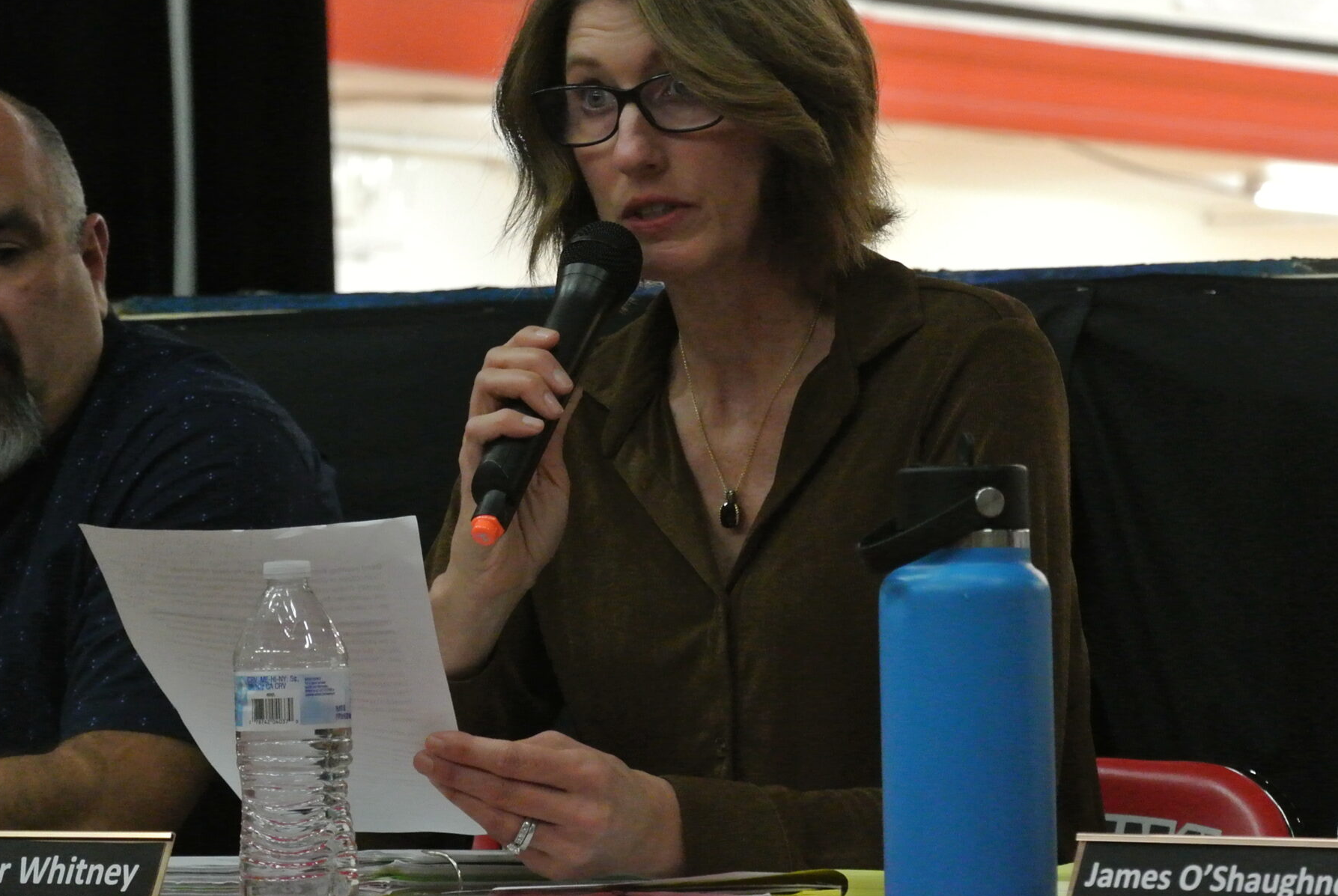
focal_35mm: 212
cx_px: 735
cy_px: 326
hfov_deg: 9.7
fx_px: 7890
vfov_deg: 6.5
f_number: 4.2
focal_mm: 55.1
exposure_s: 1/60
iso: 1400
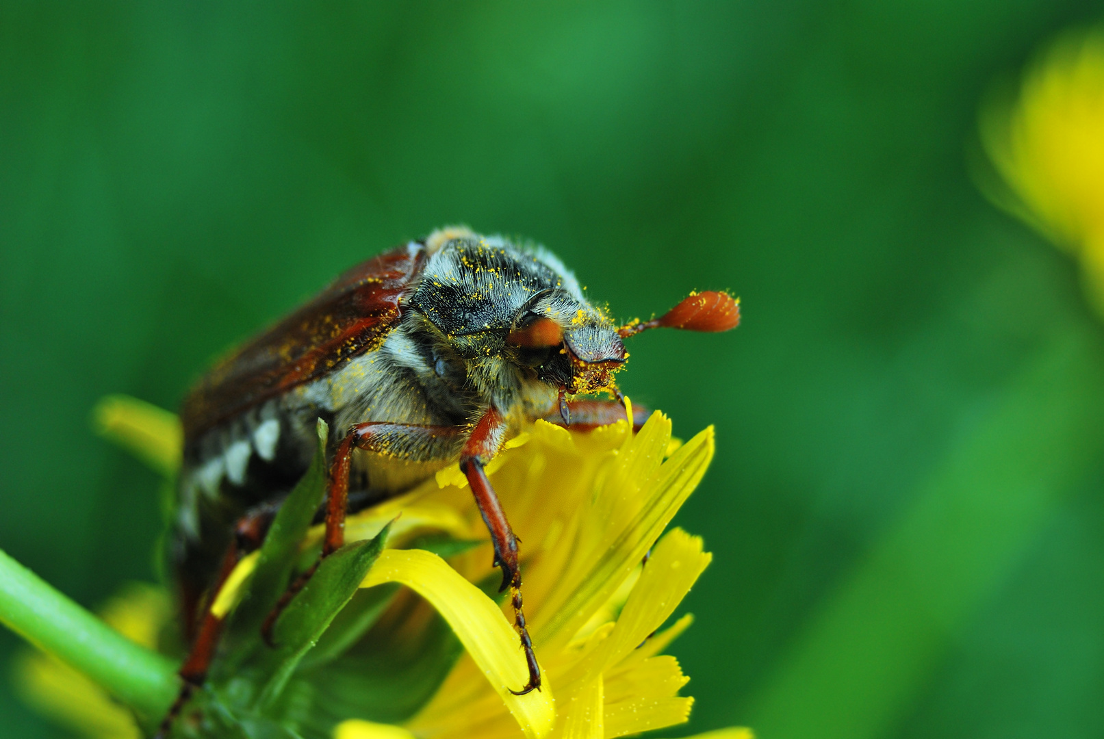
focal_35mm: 120
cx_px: 552
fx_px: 3685
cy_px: 370
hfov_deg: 17.0
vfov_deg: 11.5
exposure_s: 1/125
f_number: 5.6
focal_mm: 80
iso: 320
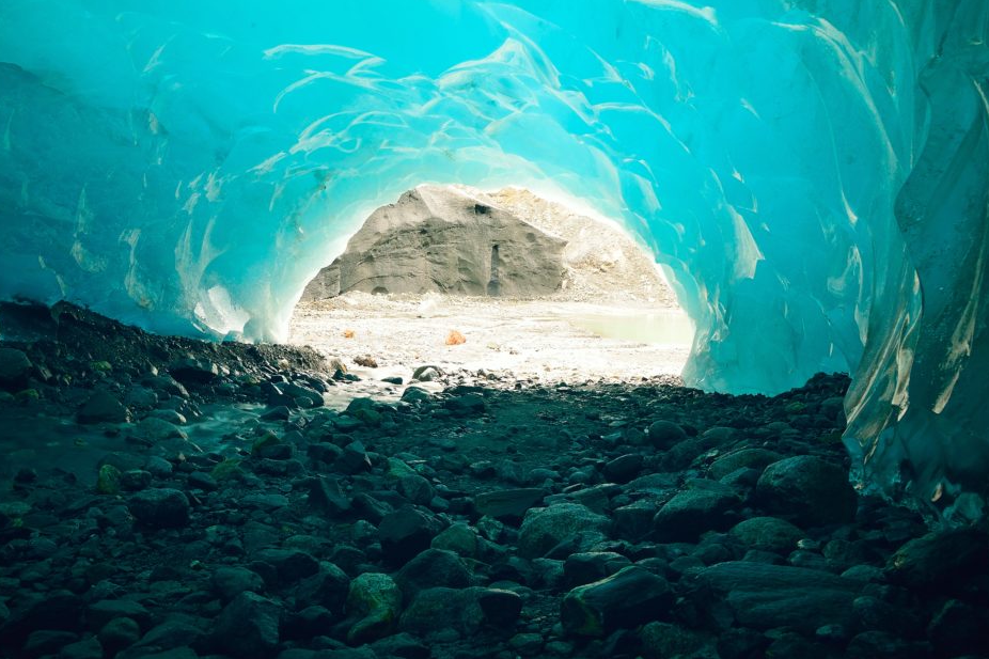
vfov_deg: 46.4
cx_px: 483
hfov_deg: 65.5
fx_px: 769
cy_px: 318
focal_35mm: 28
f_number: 16
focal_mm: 18
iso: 320
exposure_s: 1/1.3
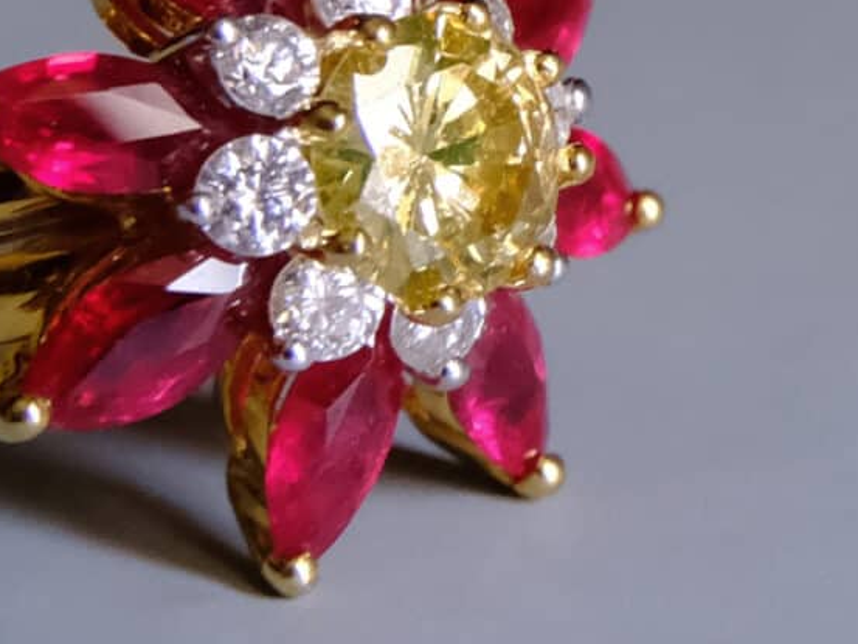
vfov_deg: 29.8
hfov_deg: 38.9
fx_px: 1190
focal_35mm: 48
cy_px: 161
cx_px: 248
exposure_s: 1/15
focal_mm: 15
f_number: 6.4
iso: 1600
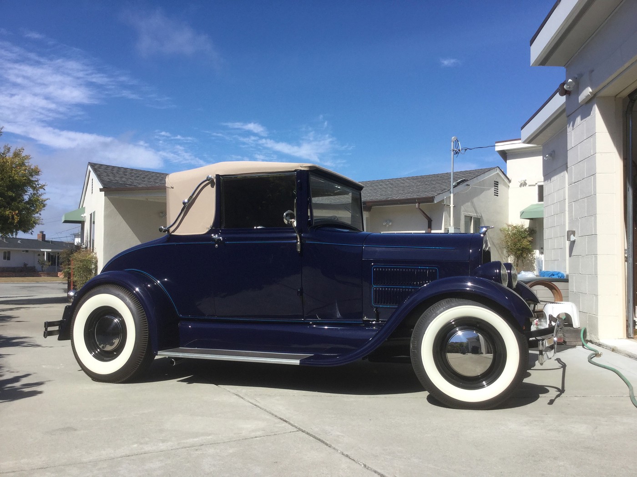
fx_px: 570
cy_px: 238
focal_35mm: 31
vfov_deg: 45.4
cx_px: 318
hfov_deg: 58.4
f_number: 2.4
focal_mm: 3.3
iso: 25
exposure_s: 1/1381
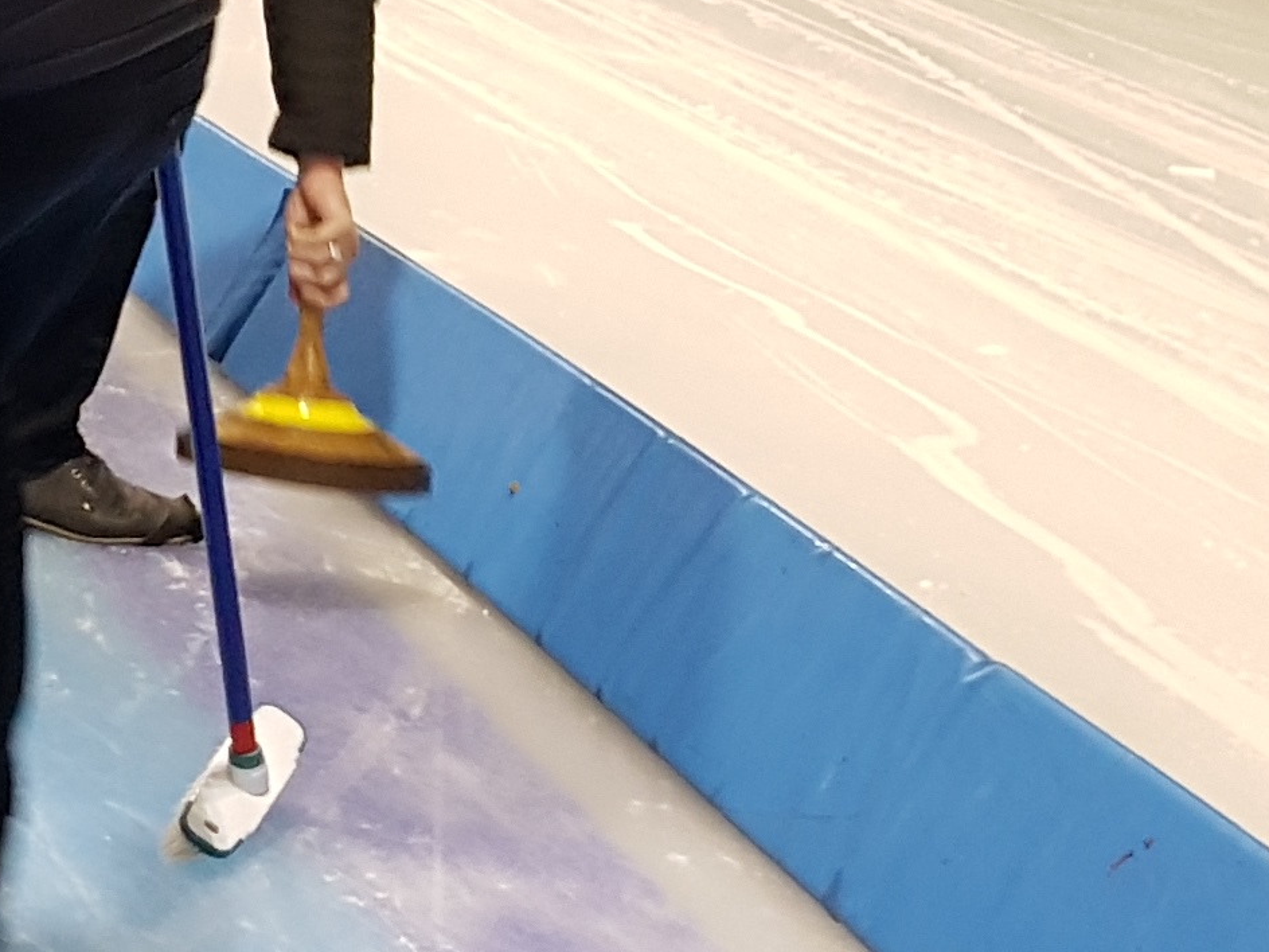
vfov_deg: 12.8
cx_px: -879
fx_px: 4069
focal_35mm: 111
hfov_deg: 15.6
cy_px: -328
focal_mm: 4.2
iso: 200
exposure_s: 1/50
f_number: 1.7
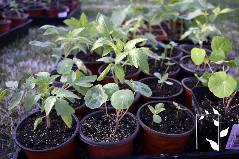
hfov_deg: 47.9
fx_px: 269
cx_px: 120
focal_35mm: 40
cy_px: 80
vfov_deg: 33.0
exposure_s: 1/320
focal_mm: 27
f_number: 4
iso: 200
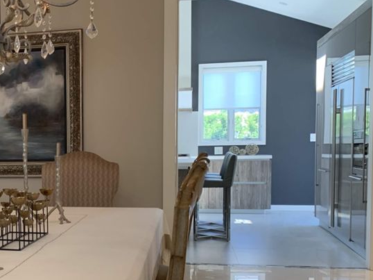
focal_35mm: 58
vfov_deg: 25.1
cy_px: 188
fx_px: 625
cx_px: 6
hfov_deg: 31.0
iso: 80
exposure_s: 1/60
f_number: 1.8
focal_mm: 4.25
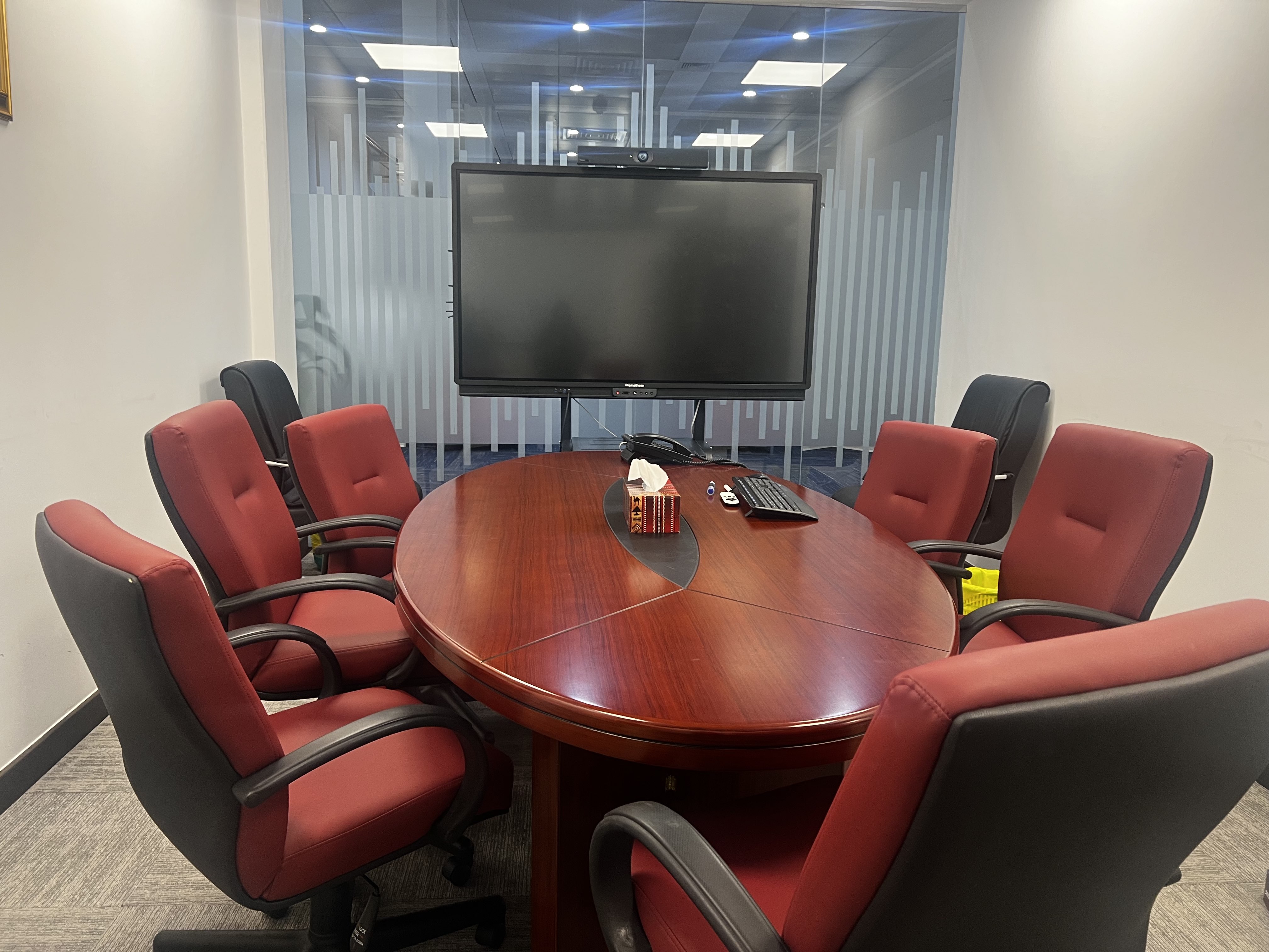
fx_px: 953
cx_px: 634
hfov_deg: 67.3
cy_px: 476
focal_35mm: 26
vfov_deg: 53.1
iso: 80
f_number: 1.5
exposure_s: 1/50
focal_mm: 5.7
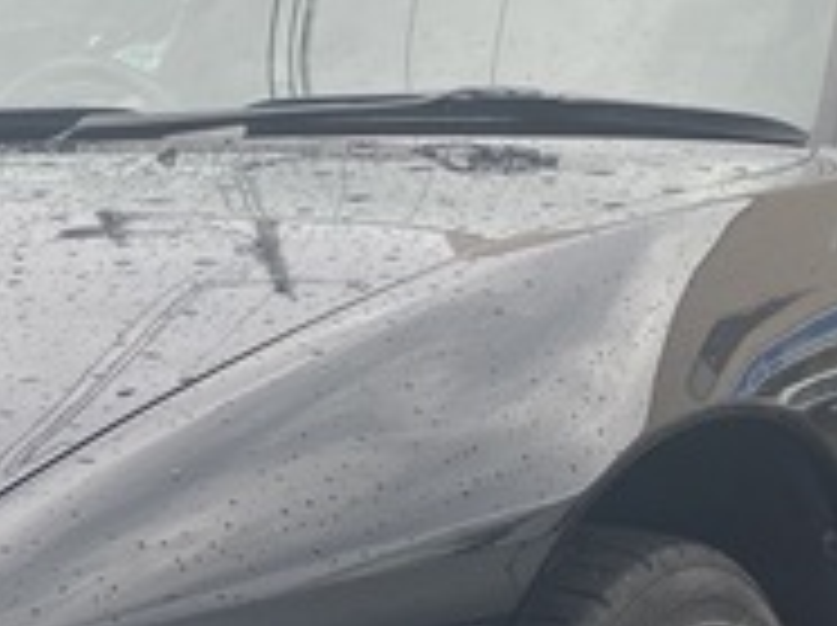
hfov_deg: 17.0
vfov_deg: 13.0
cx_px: -90
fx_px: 2705
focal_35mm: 112
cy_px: 626
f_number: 1.8
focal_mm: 4.25
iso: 32
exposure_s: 1/382
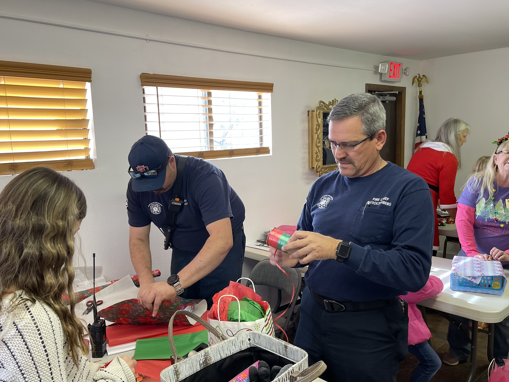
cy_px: 196
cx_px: 228
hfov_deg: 63.3
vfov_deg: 49.7
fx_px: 412
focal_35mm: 28
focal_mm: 5.1
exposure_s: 1/120
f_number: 1.6
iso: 125
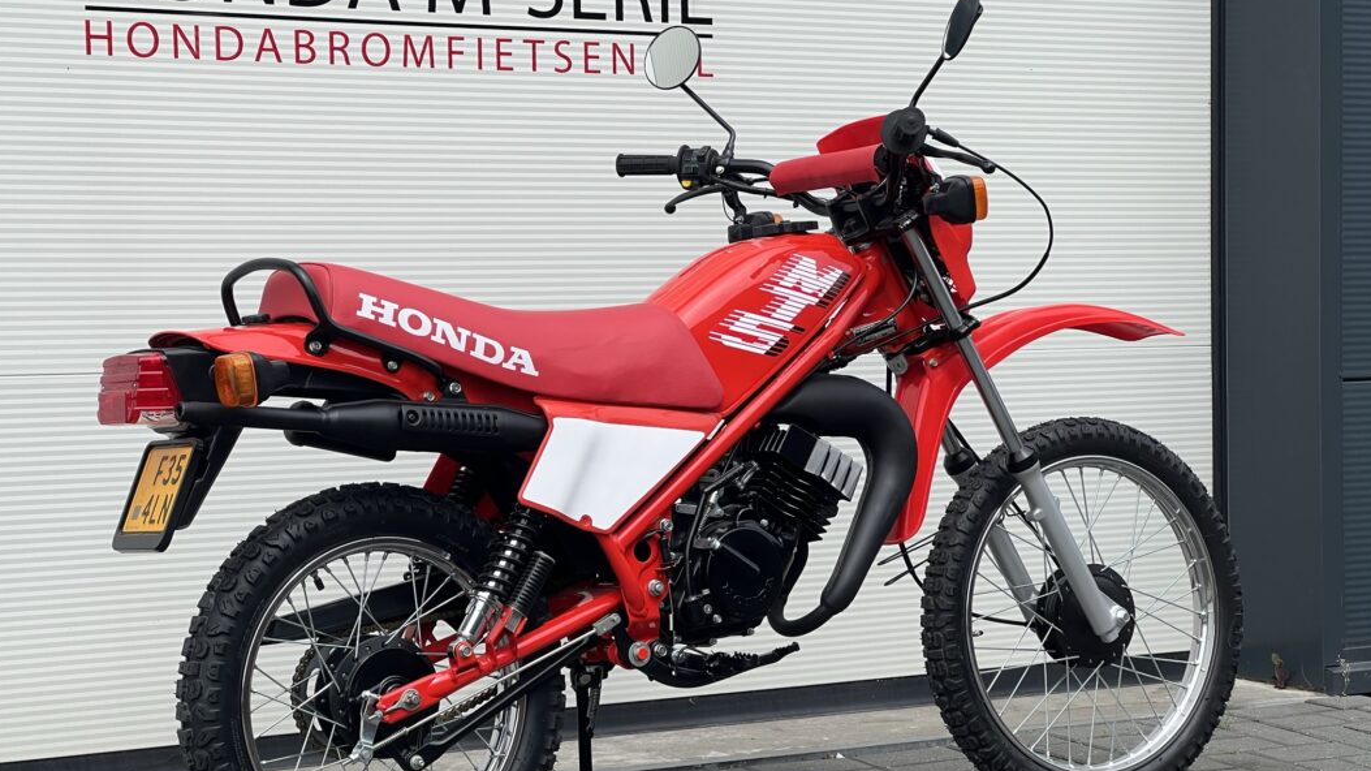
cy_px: 409
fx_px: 3090
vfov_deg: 14.2
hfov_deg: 25.0
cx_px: 686
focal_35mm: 85
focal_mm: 9
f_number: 2.8
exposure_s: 1/673
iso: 32
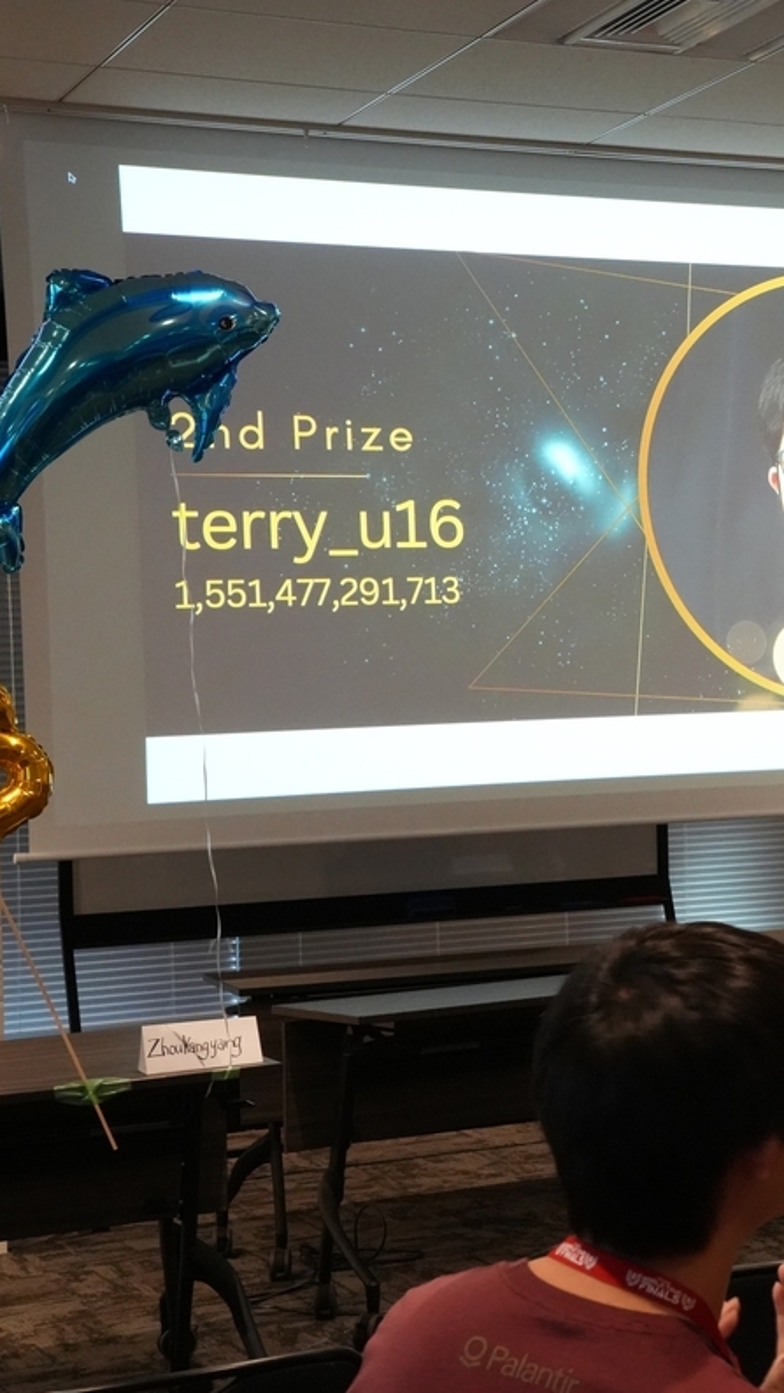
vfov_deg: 27.9
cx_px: 963
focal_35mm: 76
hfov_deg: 15.3
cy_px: 700
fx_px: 2807
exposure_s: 1/50
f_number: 14
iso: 8000
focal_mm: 48
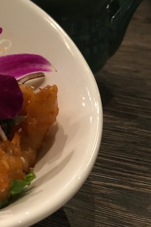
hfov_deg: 24.6
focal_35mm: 50
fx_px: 314
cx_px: -27
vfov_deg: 39.4
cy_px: 87
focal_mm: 3.99
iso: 125
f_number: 1.8
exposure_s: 1/4
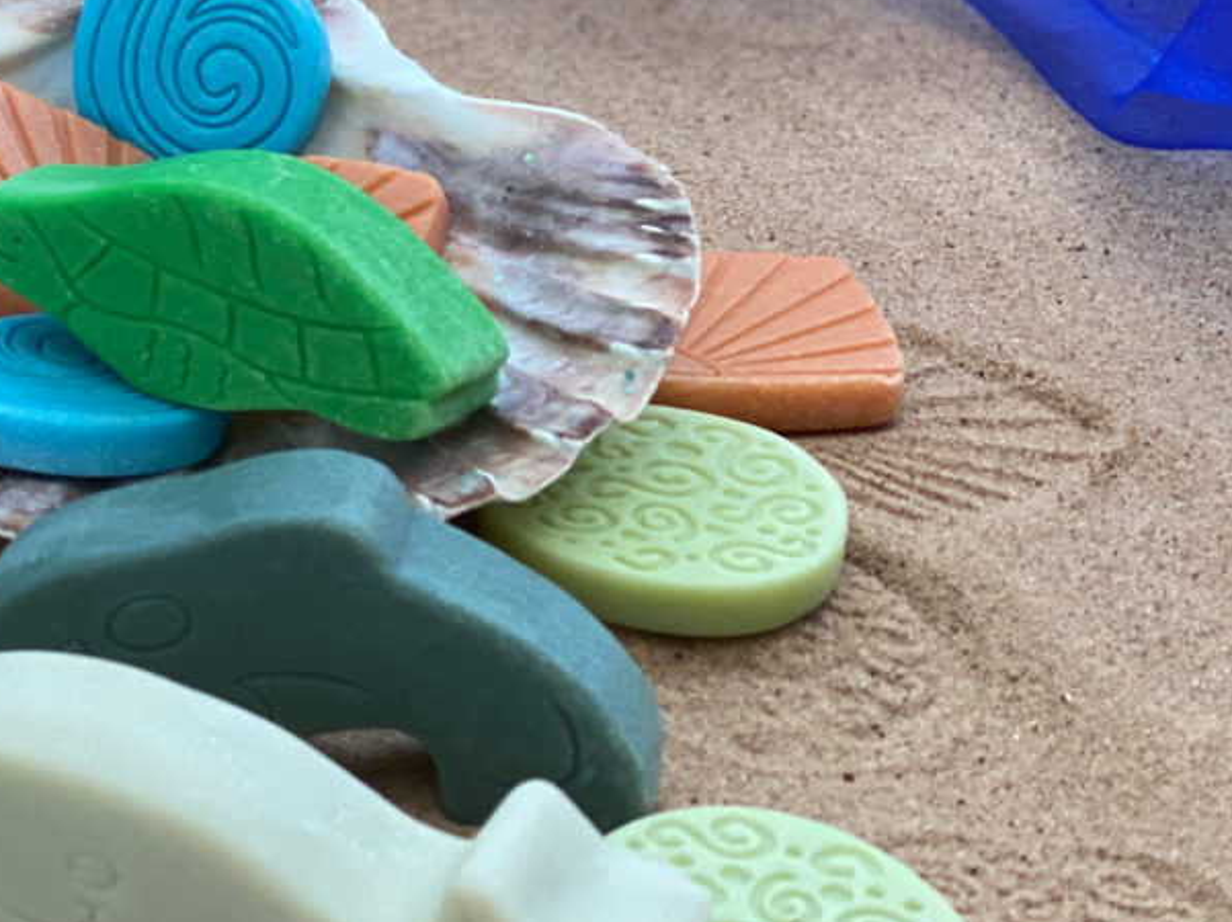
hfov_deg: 14.3
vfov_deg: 11.1
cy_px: 459
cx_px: -293
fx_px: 4731
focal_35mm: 133
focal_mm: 6
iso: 160
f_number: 2
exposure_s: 1/75
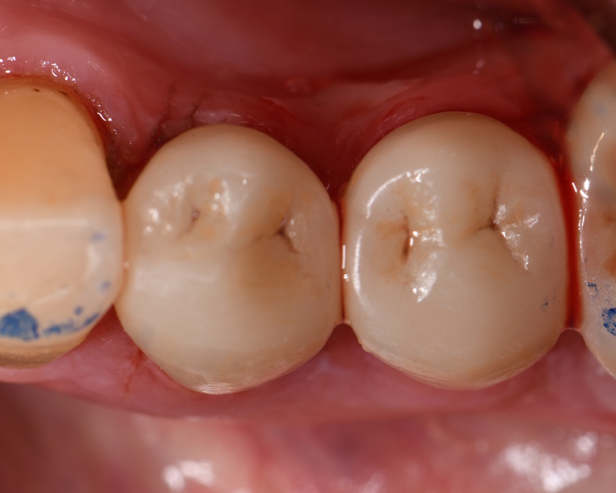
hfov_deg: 10.8
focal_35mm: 178
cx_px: 306
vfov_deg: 8.7
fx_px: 3245
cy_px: 247
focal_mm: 105
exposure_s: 1/160
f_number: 32
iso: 200
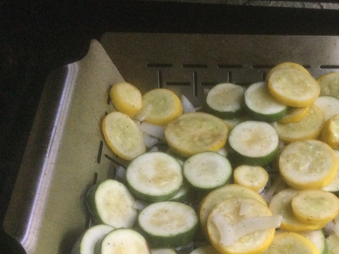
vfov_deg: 31.1
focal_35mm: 46
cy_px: 181
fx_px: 450
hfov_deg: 40.2
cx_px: 249
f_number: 2.4
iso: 200
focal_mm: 3.3
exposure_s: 1/30
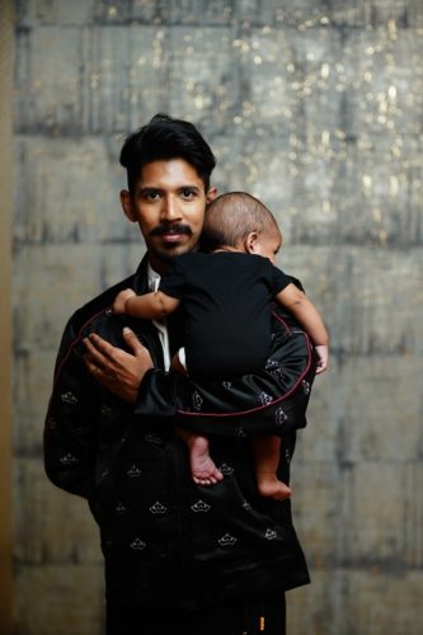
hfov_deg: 16.1
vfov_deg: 23.9
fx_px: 1499
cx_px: 212
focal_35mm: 85
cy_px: 318
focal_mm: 85
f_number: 2.2
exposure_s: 1/160
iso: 1600
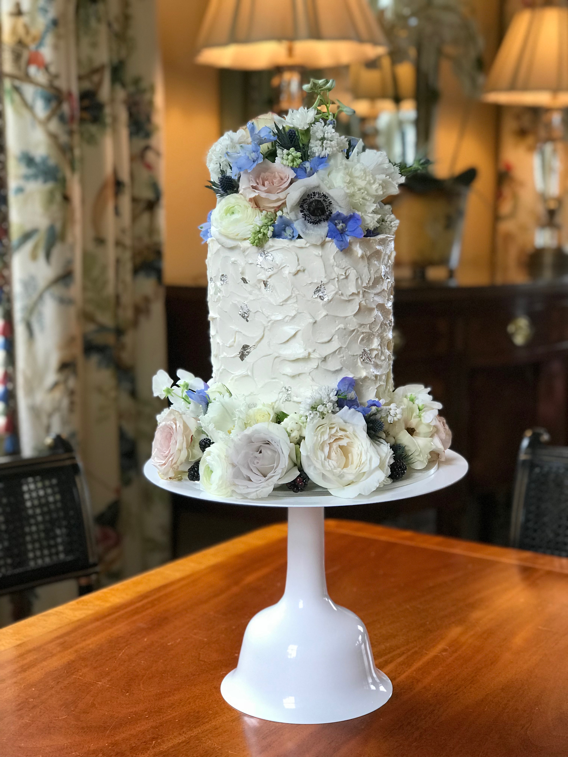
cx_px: 284
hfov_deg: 25.7
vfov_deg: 33.8
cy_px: 378
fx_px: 1247
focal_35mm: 57
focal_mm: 6.6
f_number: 2.8
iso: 80
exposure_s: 1/60
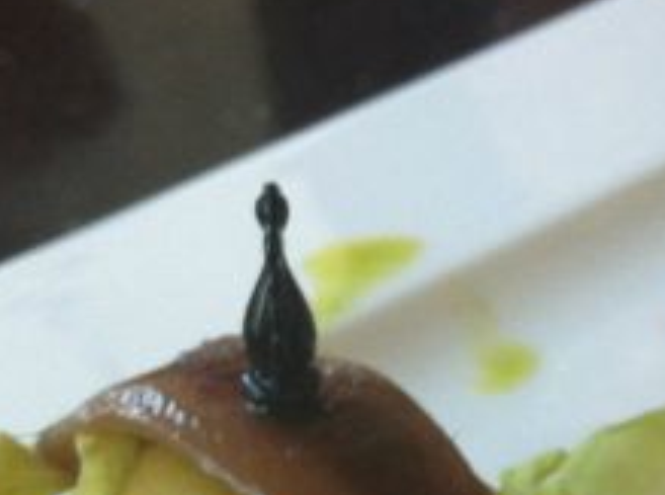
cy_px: 664
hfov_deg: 14.8
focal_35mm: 127
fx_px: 2433
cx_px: 878
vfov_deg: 11.3
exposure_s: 1/60
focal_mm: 3.85
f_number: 2.8
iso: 100
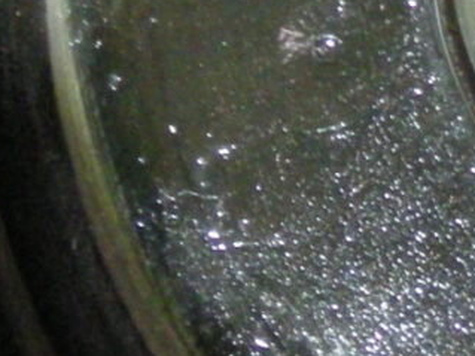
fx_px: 5020
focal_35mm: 366
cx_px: 867
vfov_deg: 4.0
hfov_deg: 5.3
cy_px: -137
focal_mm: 12.3
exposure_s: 1/36.3
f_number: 3.9
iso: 400
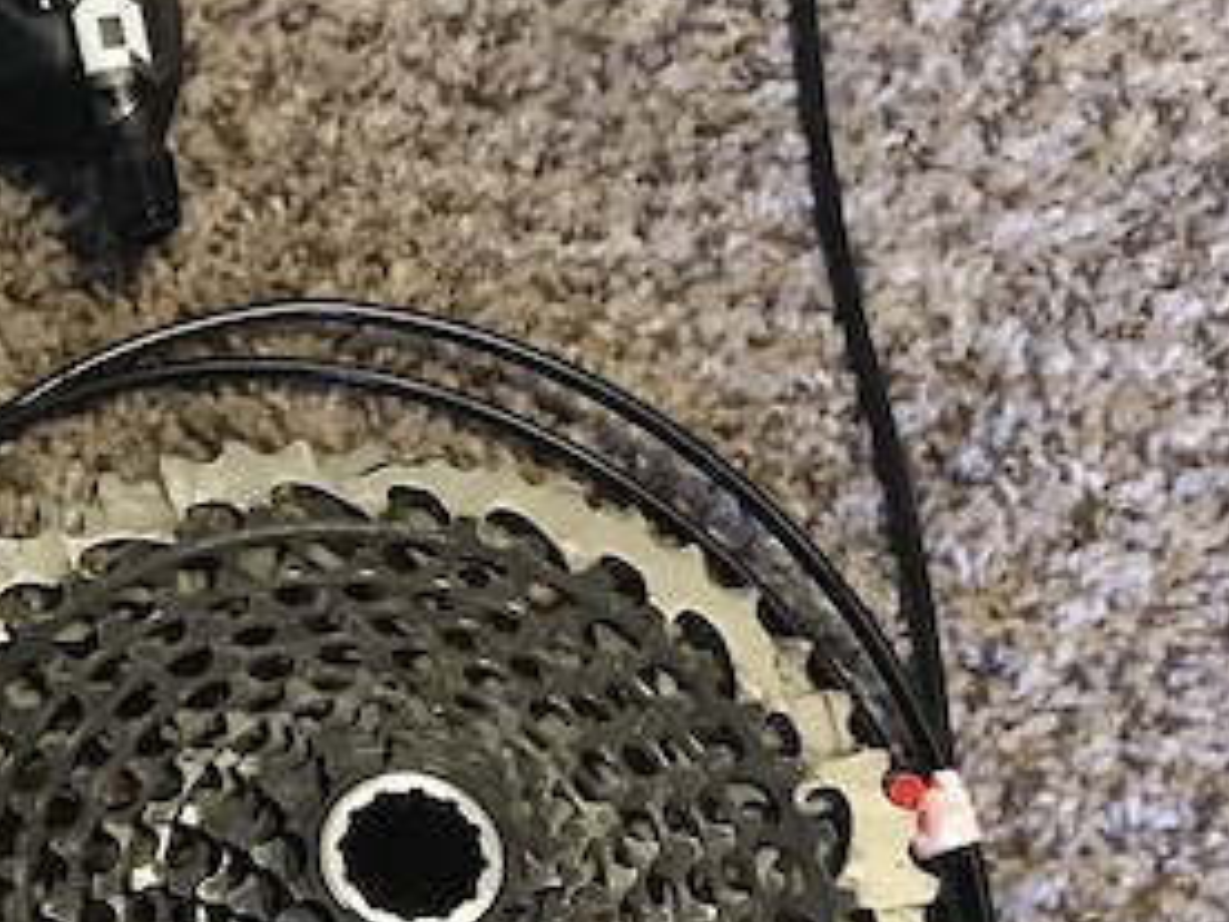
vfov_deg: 17.2
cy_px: 926
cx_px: -463
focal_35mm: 84
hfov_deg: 20.7
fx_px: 2982
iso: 320
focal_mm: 4.15
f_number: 2.2
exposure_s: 1/15
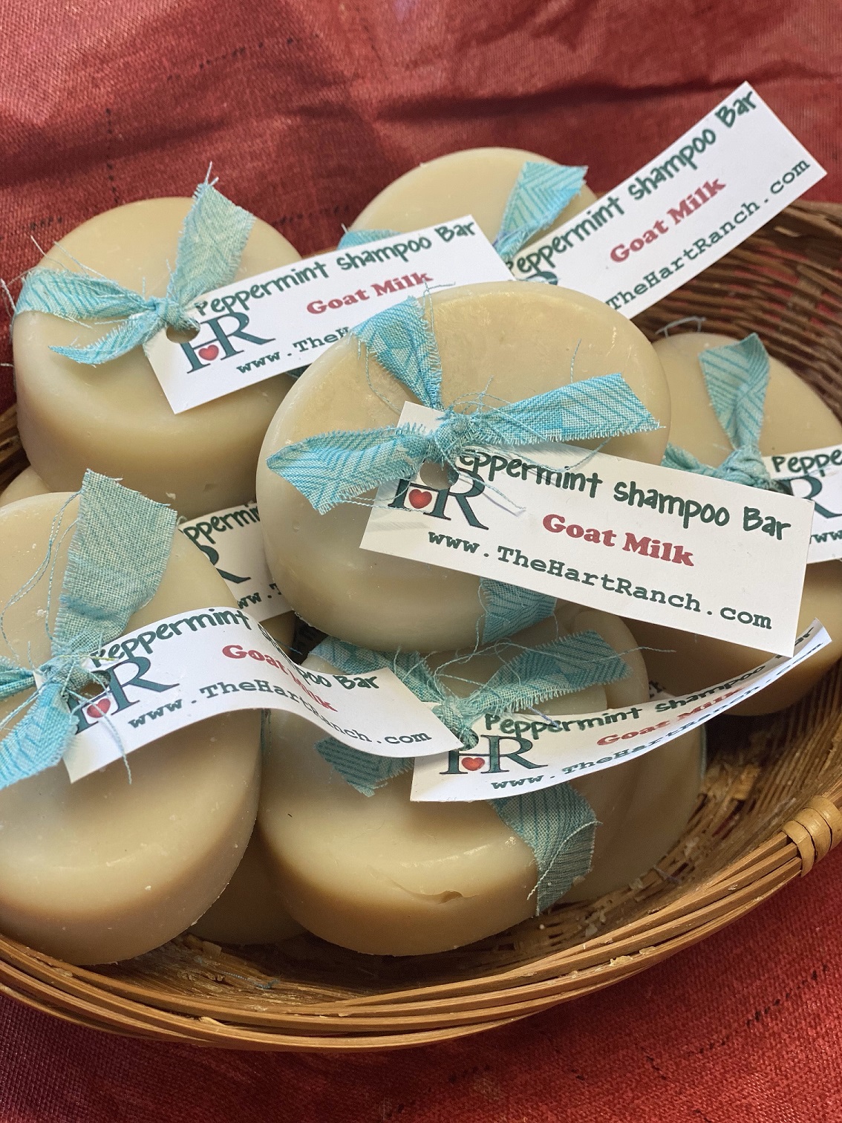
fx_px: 1686
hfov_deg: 28.0
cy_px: 562
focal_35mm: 52
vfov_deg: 36.8
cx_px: 421
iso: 80
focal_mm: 6
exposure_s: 1/120
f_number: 2
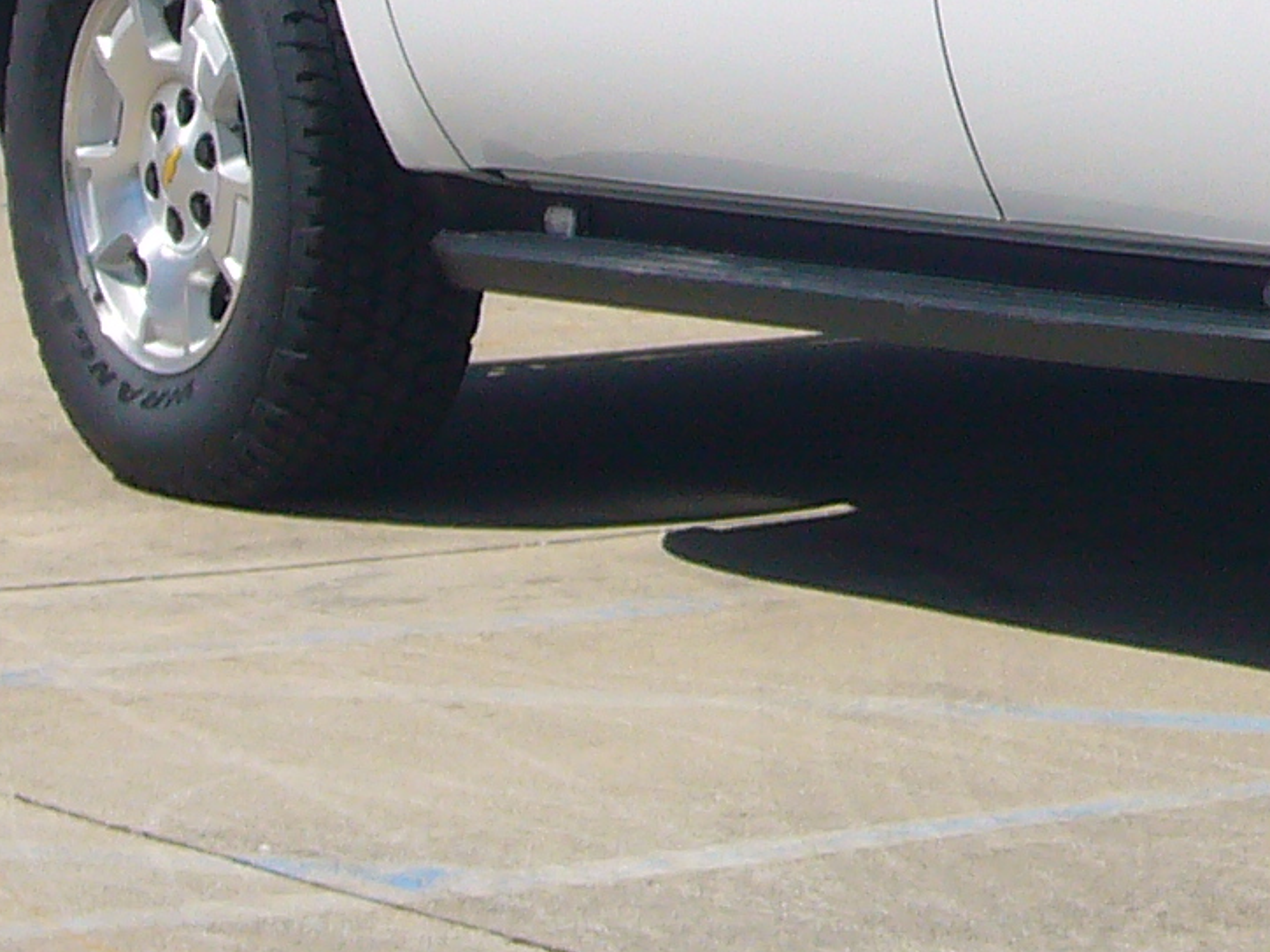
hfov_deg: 6.3
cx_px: 1854
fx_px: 11410
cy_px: -421
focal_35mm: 311
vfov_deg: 4.8
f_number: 10
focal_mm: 13.2
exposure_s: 1/200
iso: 80
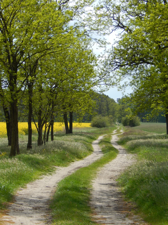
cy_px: 112
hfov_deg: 9.2
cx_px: 84
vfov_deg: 12.2
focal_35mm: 162
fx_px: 1048
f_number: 5.1
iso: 125
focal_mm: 28.7
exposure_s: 1/800
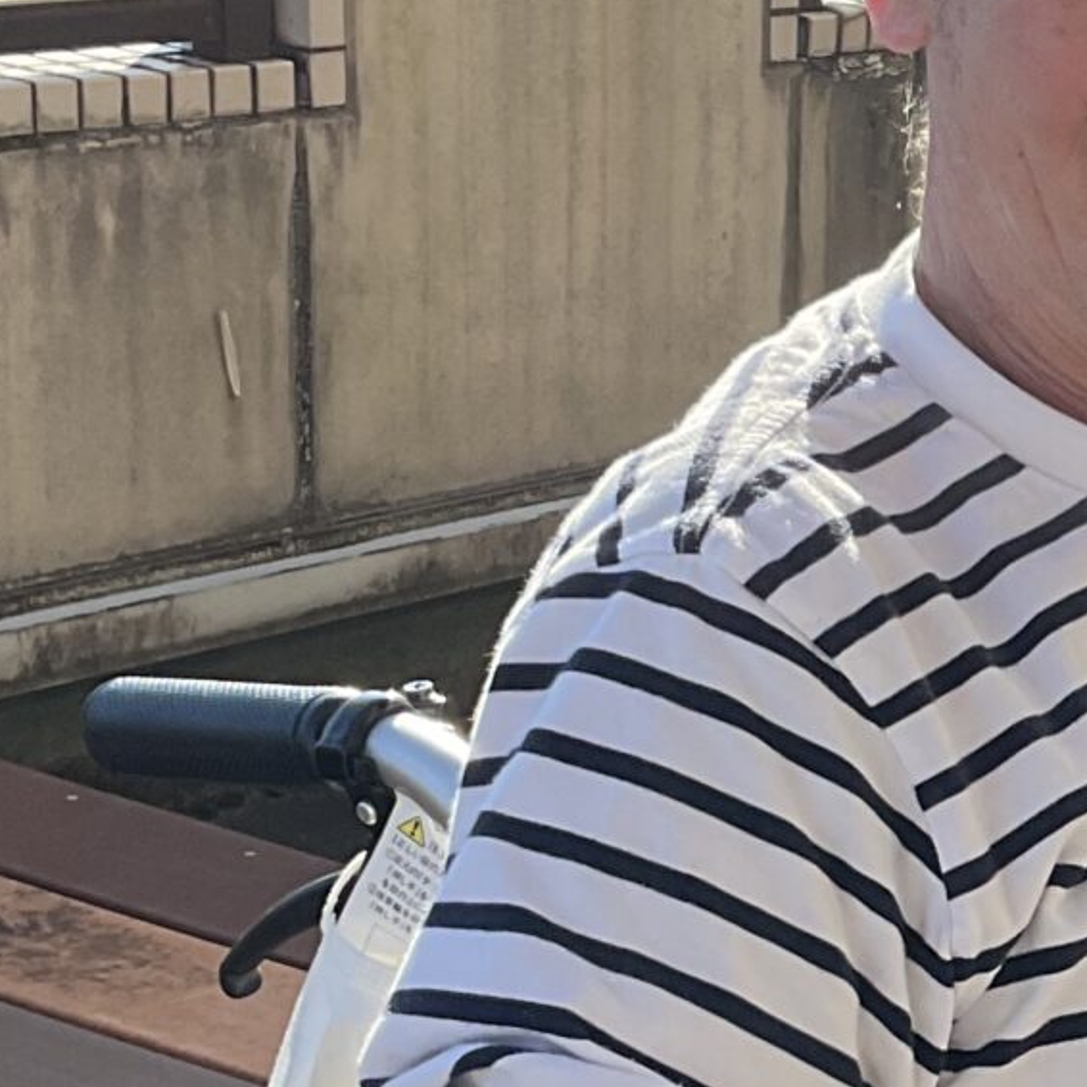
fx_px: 4121
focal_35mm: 116
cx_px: 1339
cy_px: 832
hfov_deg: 14.5
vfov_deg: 15.0
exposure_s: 1/869
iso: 16
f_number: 1.8
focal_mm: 3
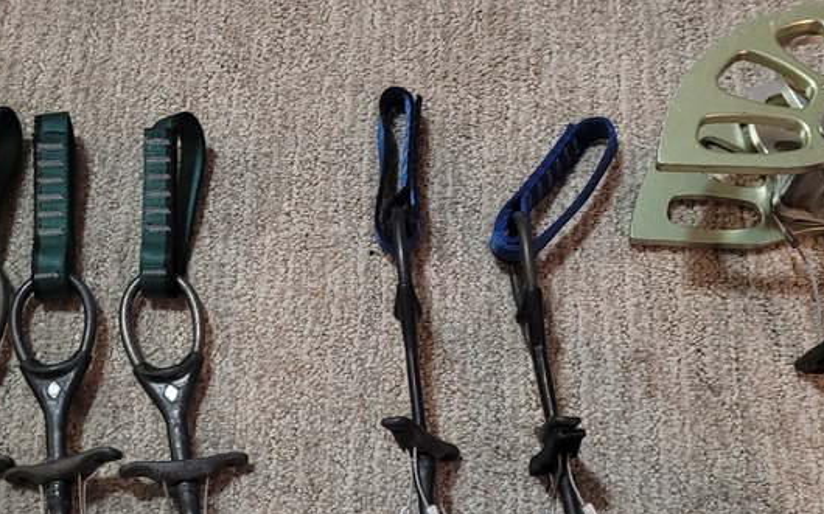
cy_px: 309
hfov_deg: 38.9
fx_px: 1167
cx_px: 414
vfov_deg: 24.8
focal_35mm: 52
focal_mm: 5.4
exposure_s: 1/24
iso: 500
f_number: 1.8
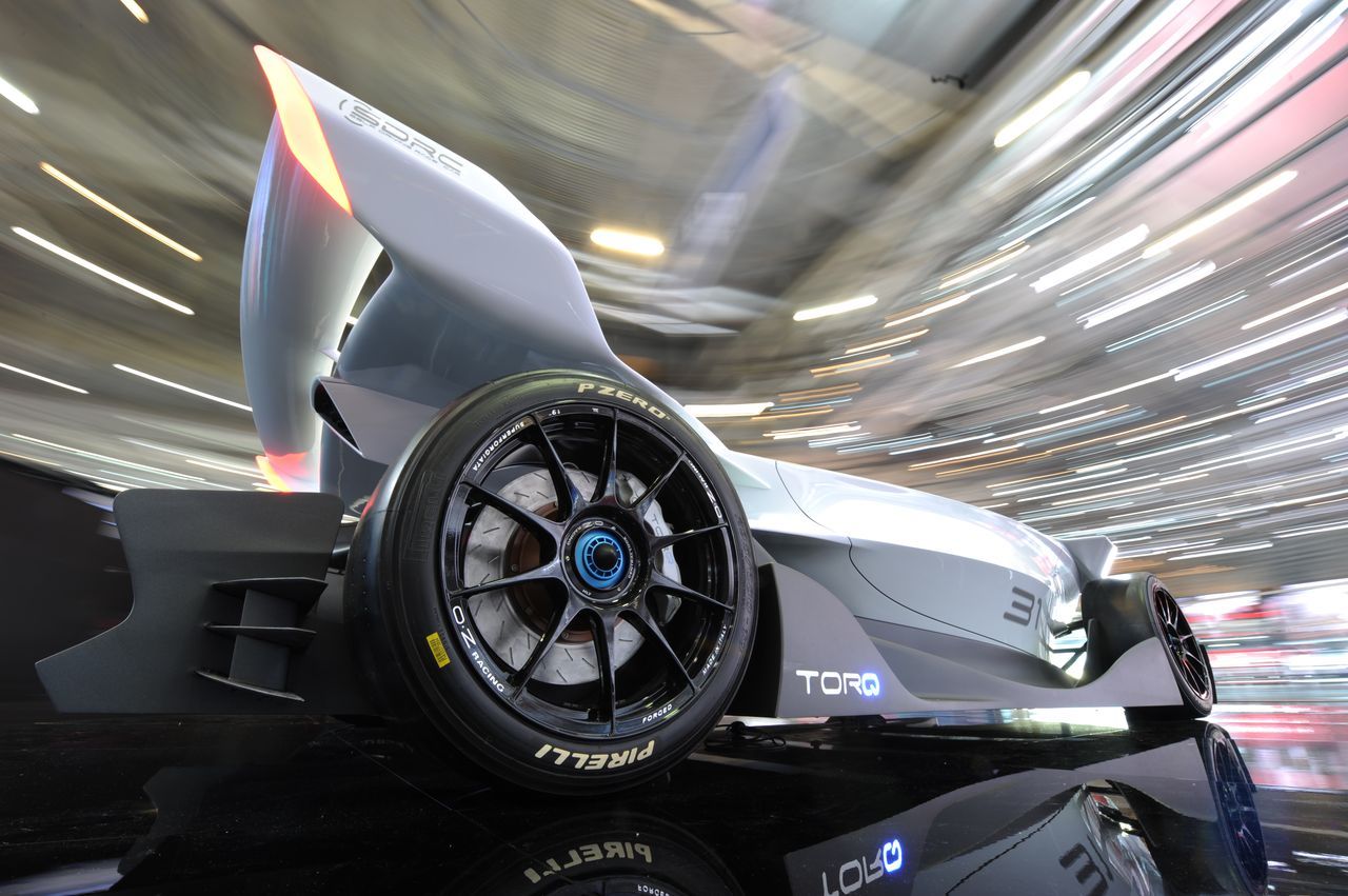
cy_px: 448
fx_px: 524
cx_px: 674
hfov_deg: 104.3
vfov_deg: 81.1
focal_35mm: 14
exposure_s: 5
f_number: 16
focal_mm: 14
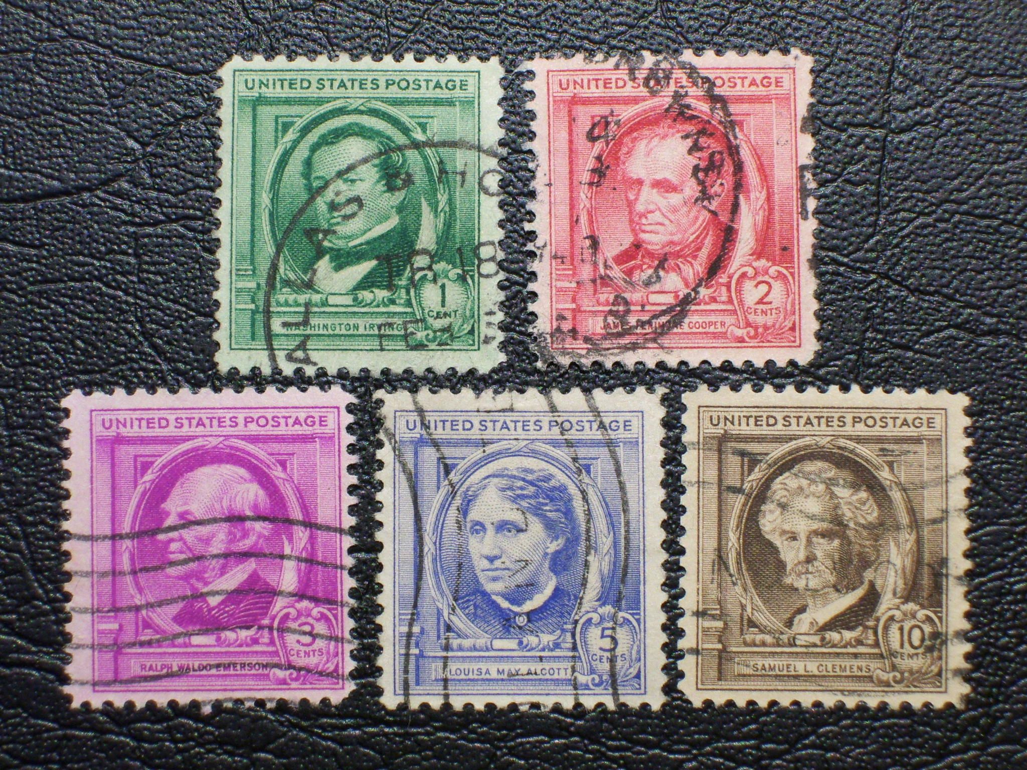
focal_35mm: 108
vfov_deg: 13.7
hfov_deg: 18.2
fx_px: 3204
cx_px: 514
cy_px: 385
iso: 160
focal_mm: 18
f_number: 4.6
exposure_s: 1/8
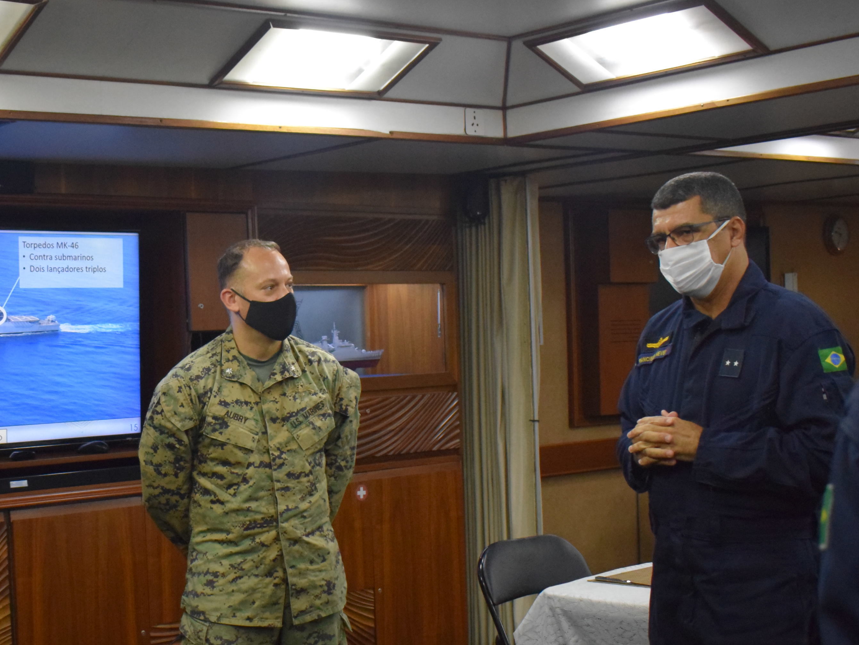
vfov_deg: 26.1
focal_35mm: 56
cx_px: 238
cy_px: 397
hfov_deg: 33.9
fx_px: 1385
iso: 3200
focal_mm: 23
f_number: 3.8
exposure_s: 1/100
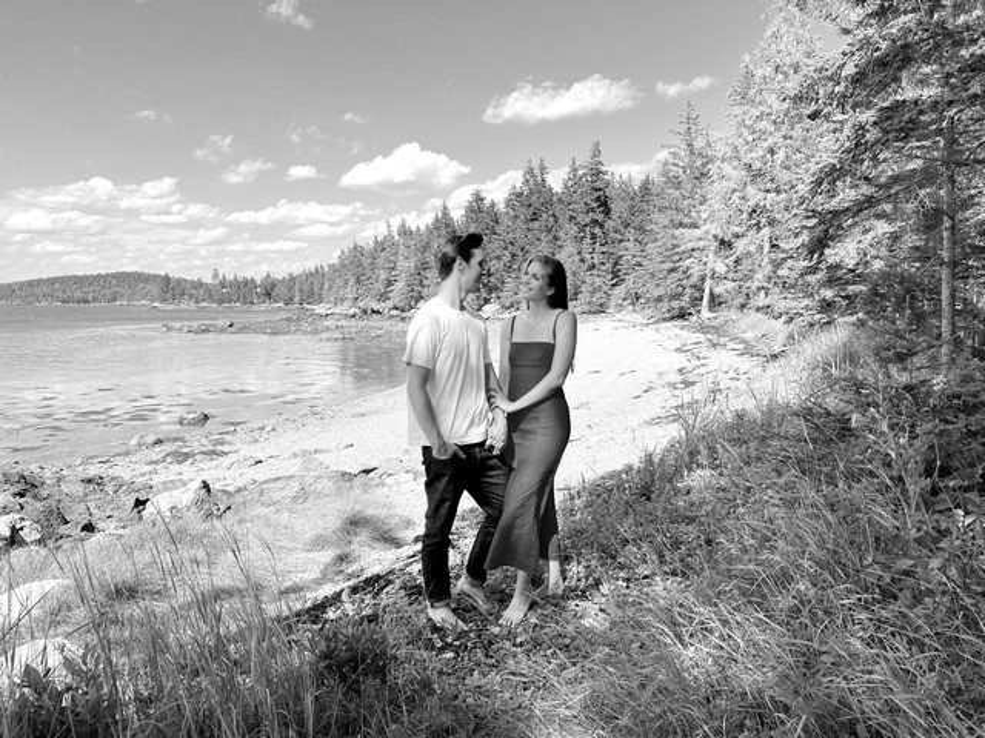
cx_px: 492
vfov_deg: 53.1
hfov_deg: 67.3
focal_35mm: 26
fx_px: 740
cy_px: 369
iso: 50
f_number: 1.5
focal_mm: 5.7
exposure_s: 1/2994
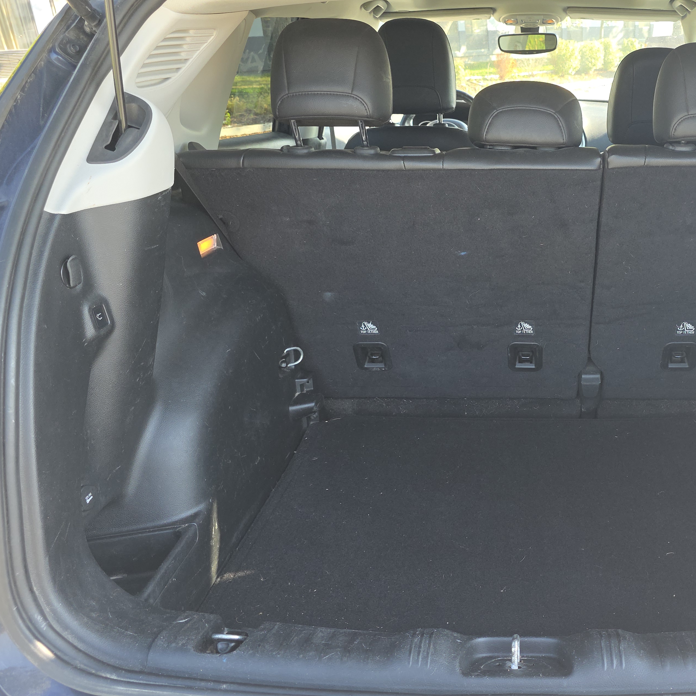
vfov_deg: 51.1
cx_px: 528
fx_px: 728
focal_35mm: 32
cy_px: 342
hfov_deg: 48.9
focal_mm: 6.3
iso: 50
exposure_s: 1/180
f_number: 1.7
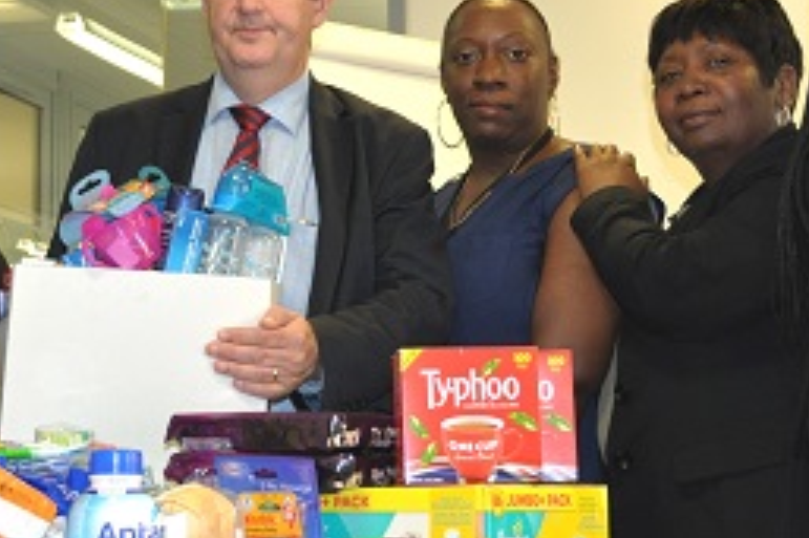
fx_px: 1886
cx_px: 308
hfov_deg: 24.1
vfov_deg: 16.2
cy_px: 239
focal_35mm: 84
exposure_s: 1/60
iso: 800
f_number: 4
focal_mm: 24
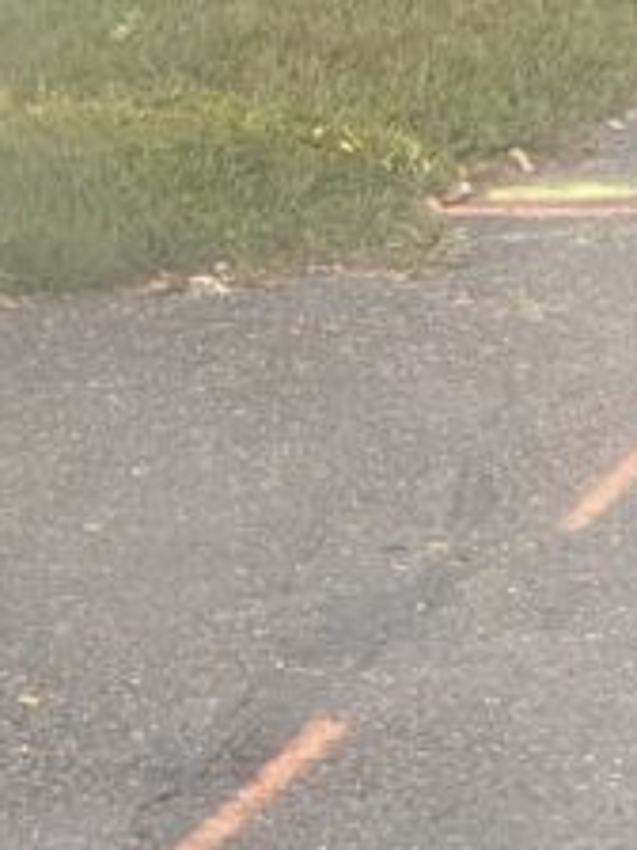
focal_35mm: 238
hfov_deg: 6.1
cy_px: 1852
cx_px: -584
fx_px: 5840
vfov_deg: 7.9
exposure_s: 1/121
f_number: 2
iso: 50
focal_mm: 6
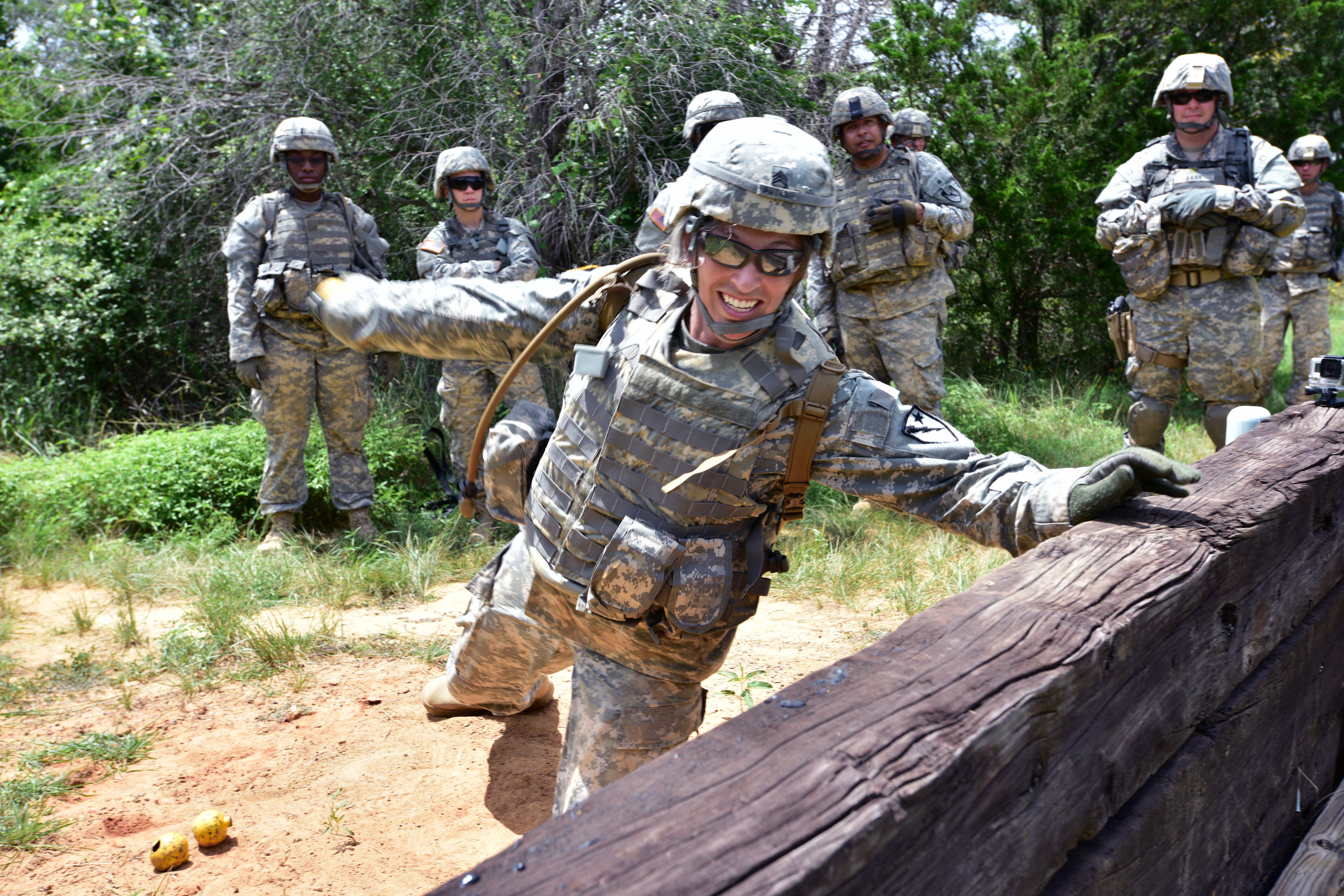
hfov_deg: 54.4
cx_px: 672
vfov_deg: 37.9
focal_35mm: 35
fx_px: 1307
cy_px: 448
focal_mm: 35
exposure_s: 1/320
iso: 320
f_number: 9
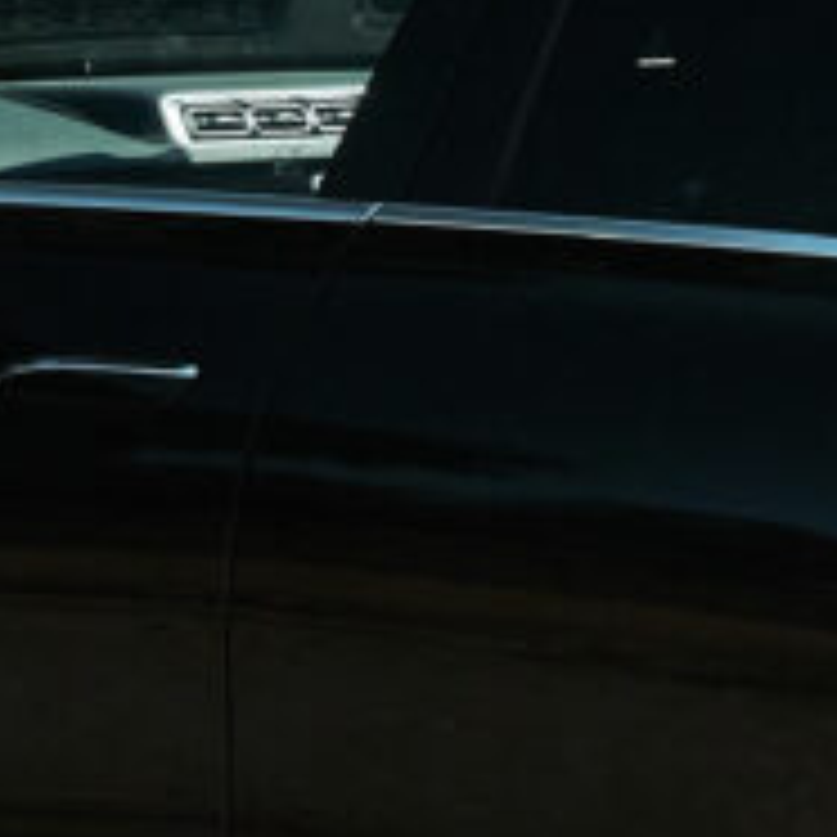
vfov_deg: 4.5
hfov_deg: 4.5
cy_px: 774
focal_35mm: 386
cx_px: 1390
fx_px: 10559
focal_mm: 44
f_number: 5.6
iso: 400
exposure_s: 1/1600
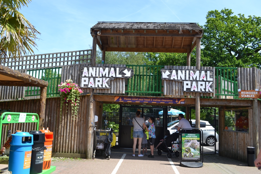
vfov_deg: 40.0
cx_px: 130
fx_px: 239
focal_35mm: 33
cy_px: 87
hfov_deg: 57.2
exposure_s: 1/160
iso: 100
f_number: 6.3
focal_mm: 22
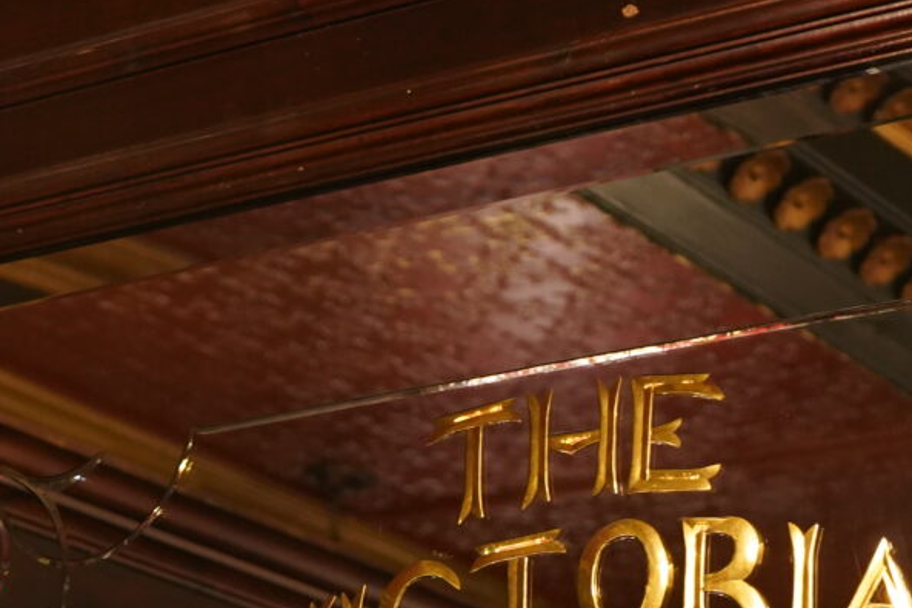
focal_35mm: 135
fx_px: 3419
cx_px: 529
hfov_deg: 15.2
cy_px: 652
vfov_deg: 10.1
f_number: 4.5
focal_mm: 50
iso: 4000
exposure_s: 1/60
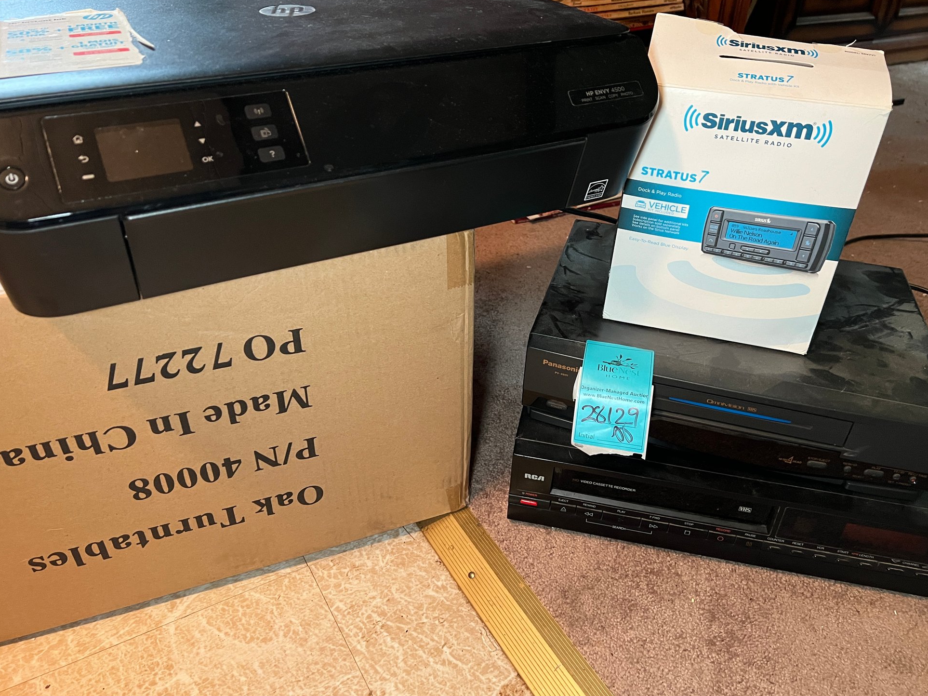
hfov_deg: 65.3
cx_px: 478
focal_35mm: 27
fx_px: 724
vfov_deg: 51.3
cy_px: 339
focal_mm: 5.7
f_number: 1.5
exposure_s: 1/40
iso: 500
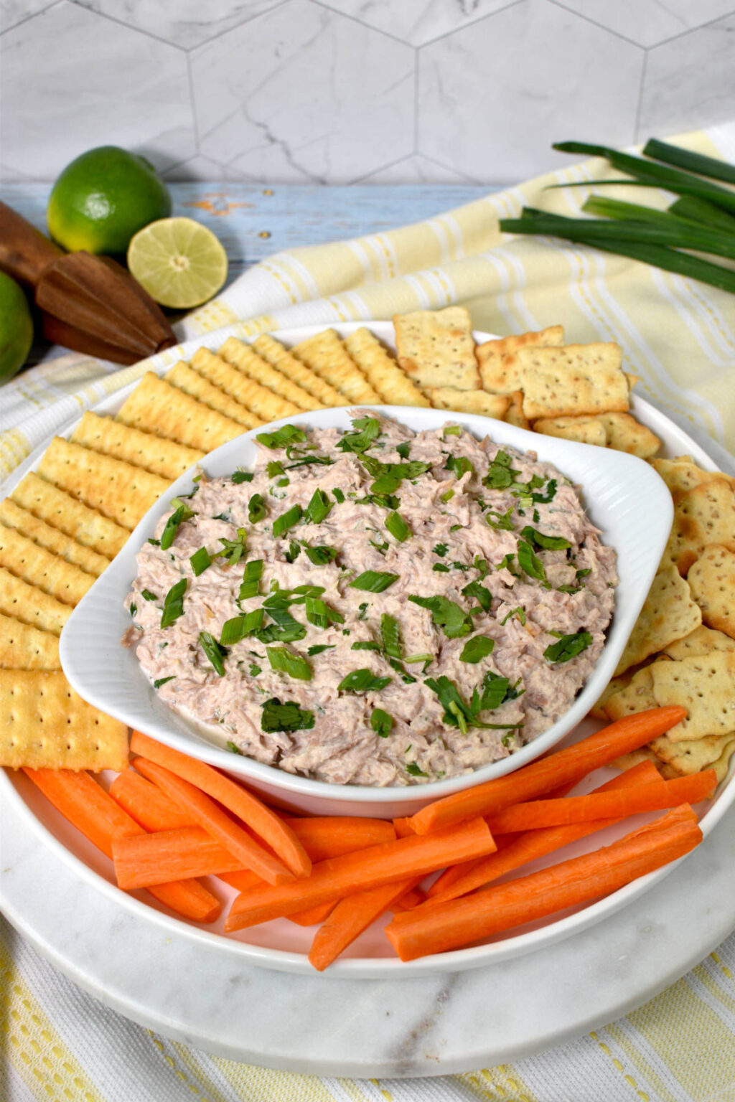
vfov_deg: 37.9
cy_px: 551
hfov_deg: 25.8
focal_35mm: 52
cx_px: 368
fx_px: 1608
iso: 320
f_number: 5.6
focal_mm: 35
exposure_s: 1/25
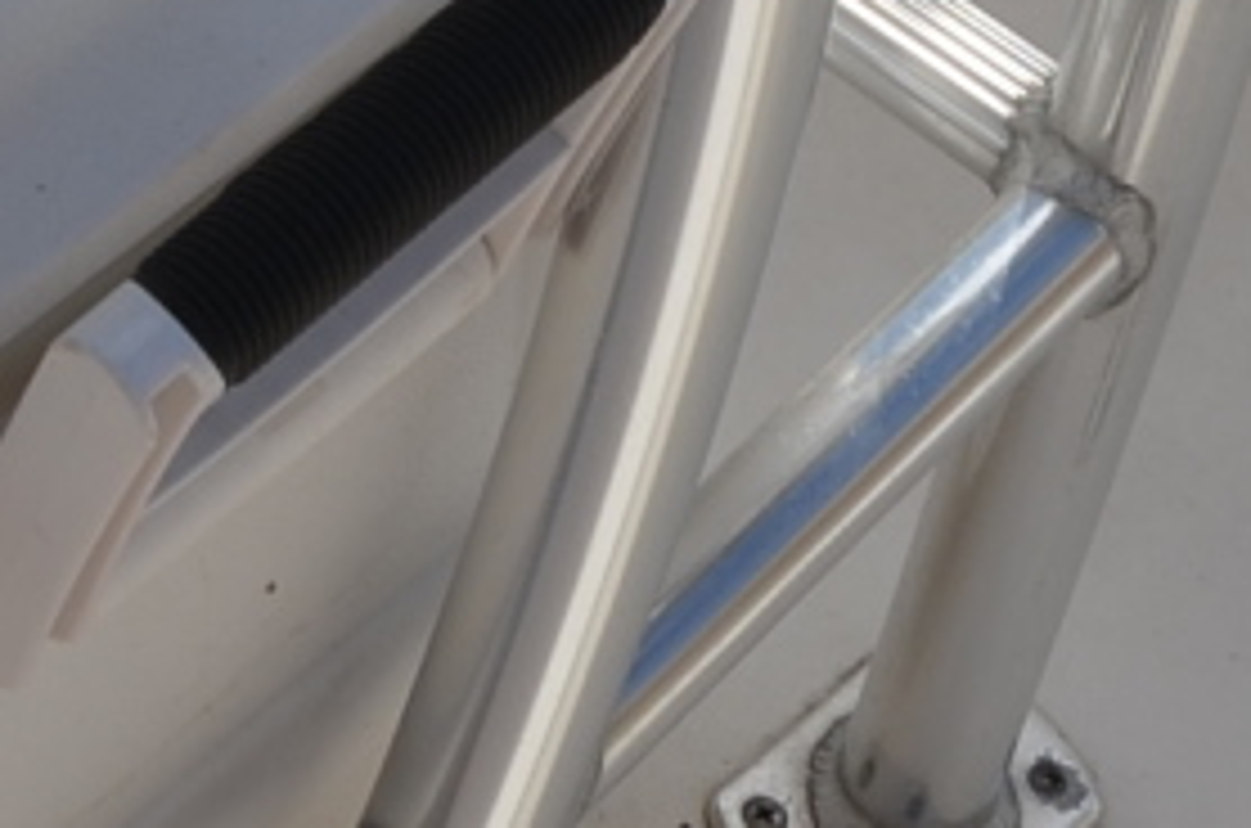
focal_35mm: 132
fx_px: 4574
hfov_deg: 14.9
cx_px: -326
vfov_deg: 9.8
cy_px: -626
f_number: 10
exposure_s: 1/400
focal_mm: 15
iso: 100
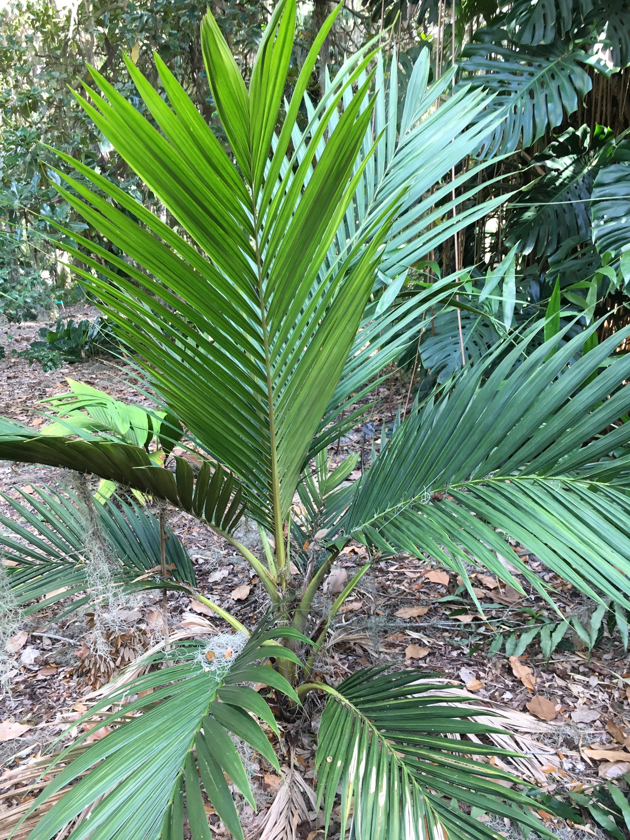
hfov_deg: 48.2
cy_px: 420
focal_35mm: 29
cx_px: 315
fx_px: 704
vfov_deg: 61.7
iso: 25
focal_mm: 4.15
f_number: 2.2
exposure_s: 1/30
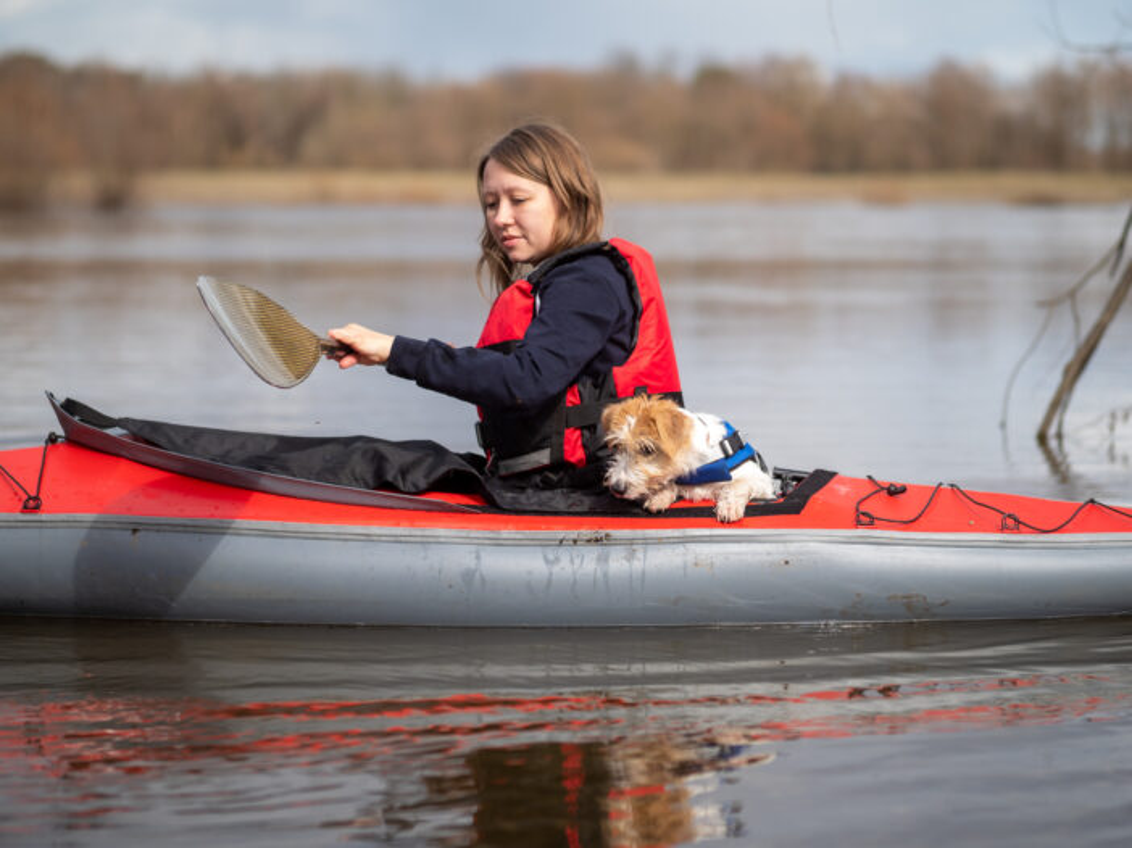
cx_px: 566
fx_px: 3661
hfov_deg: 17.6
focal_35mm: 112
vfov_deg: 13.2
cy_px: 424
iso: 64
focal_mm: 56
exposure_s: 1/2000
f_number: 1.4
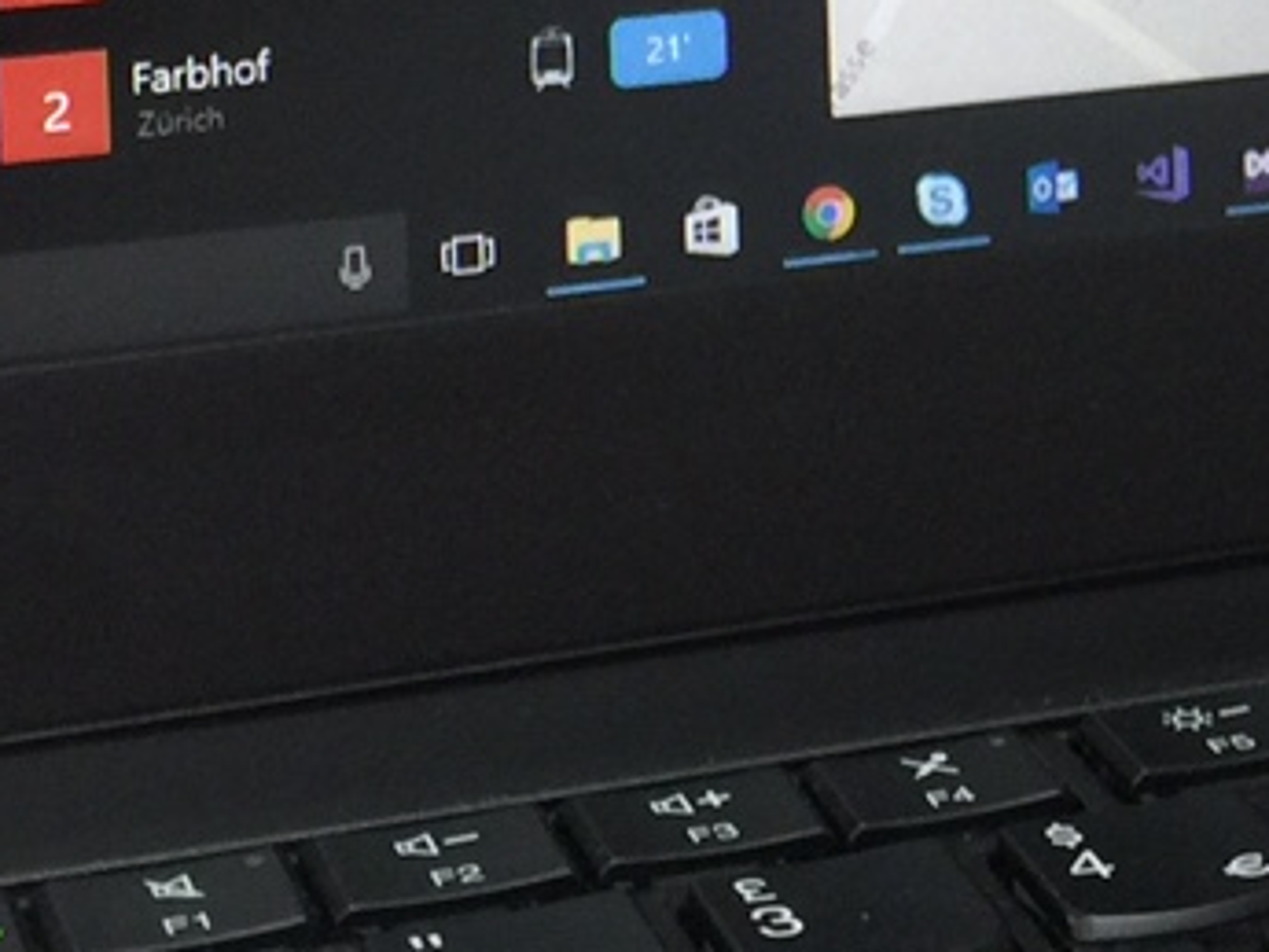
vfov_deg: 10.4
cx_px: 1839
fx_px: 5024
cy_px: -595
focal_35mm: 137
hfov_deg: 13.6
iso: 40
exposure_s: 1/17
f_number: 2.2
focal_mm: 4.15
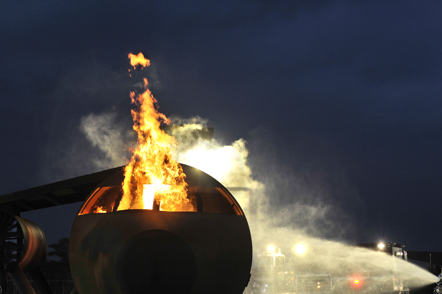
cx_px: 235
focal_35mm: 91
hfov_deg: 22.4
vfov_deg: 15.0
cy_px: 185
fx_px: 1116
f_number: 4.5
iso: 800
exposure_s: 1/250
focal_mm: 70
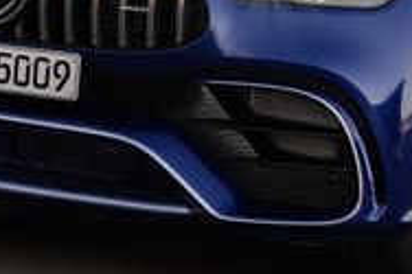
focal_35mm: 214
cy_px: -198
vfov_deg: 6.3
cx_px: 149
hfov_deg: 9.6
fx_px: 2447
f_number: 11
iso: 100
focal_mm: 42
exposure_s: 1/4
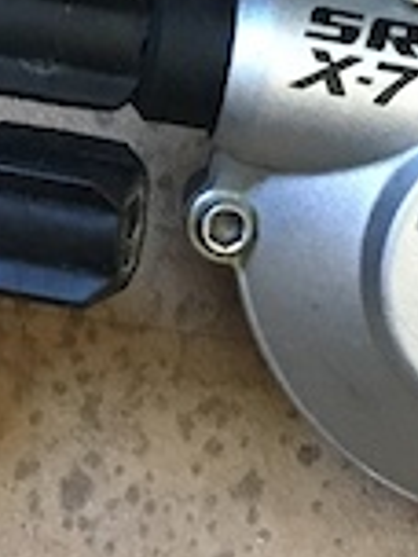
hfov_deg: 9.7
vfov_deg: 12.1
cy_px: -352
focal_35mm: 153
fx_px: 2463
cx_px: 103
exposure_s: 1/30
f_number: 2.2
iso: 200
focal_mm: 4.15
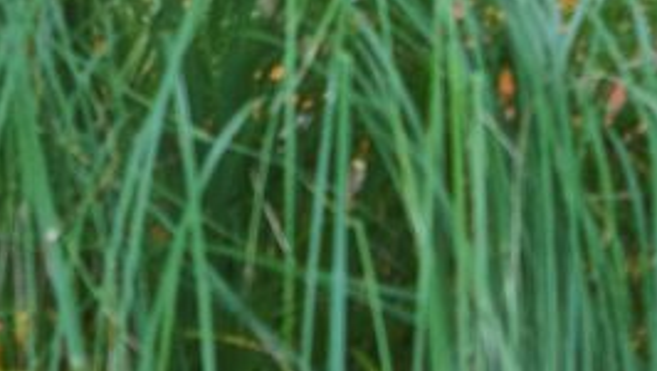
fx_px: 10703
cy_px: -759
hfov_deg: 3.5
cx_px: -109
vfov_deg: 2.0
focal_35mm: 614
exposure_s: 1/640
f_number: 6.3
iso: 2000
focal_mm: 105
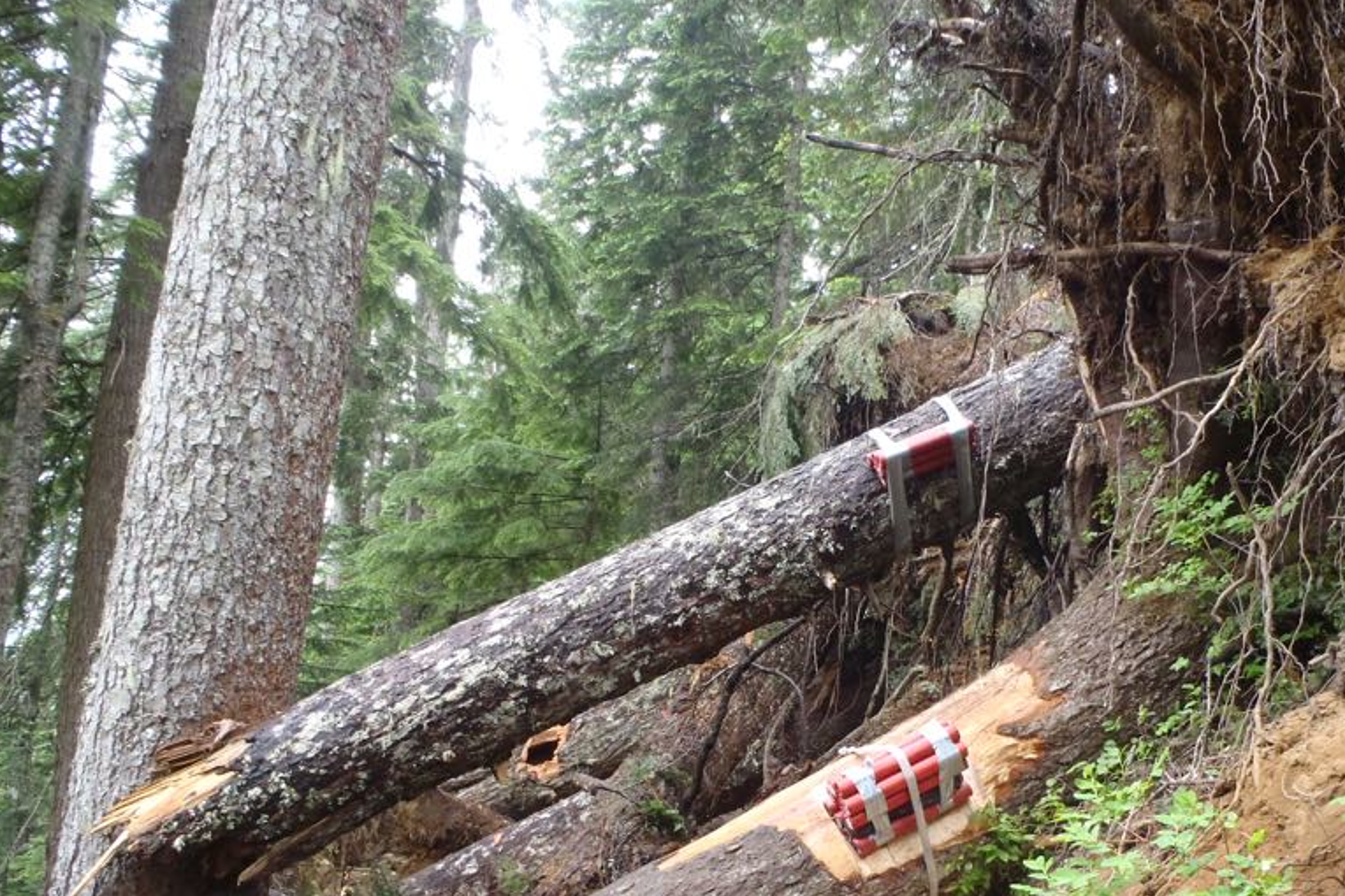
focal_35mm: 39
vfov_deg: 34.1
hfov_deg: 49.0
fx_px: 1457
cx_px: 860
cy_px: 534
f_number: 3.9
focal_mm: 5
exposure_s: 1/30
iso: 160
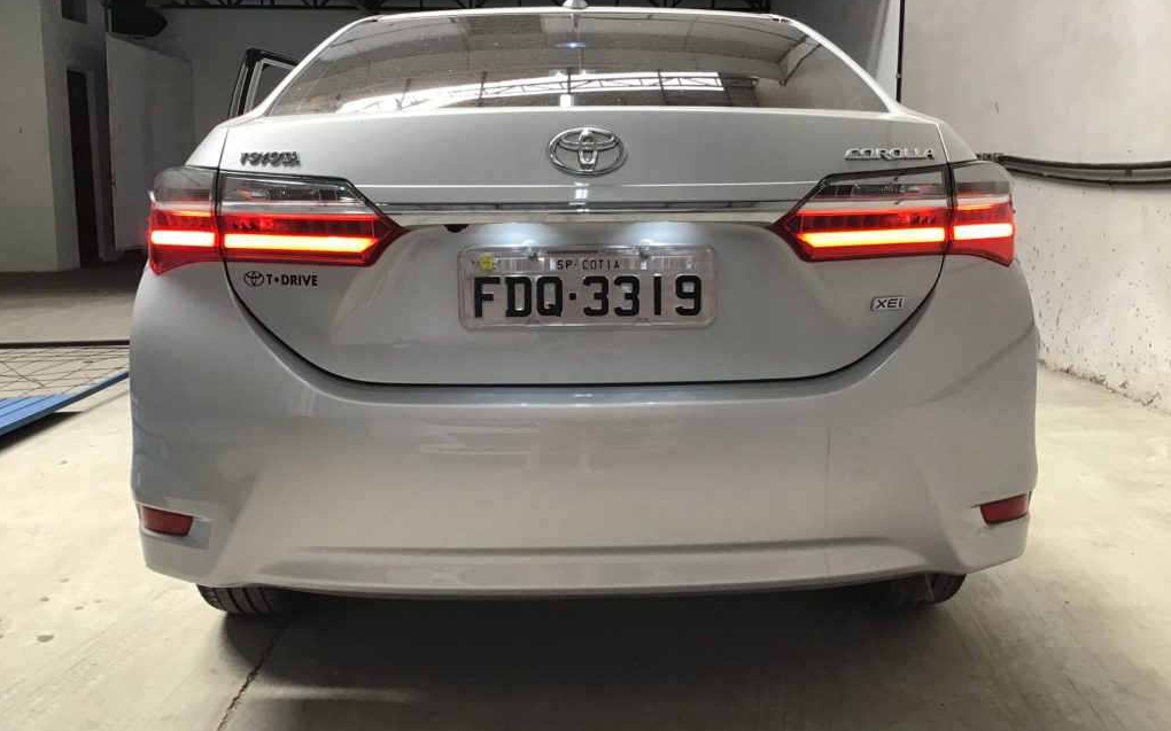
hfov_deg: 58.2
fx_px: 1053
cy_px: 317
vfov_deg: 38.2
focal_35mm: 33
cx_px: 586
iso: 50
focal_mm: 3.3
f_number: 2.4
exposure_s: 1/30
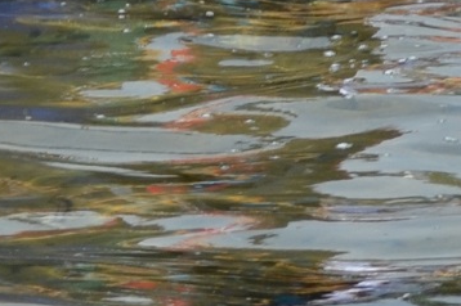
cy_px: -774
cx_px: 99
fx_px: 5936
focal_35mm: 464
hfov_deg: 4.4
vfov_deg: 2.9
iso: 100
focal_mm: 40
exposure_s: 1/250
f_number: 8
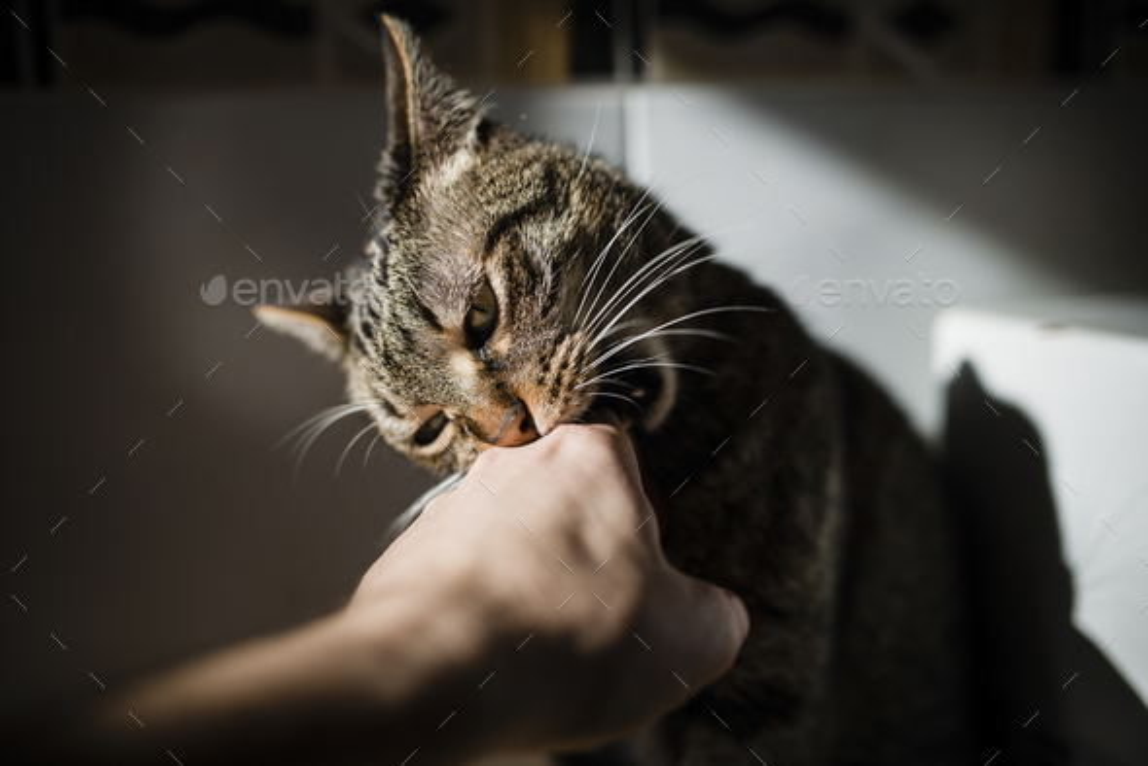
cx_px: 574
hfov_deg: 54.4
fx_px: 1117
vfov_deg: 37.9
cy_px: 383
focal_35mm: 35
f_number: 2
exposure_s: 1/4000
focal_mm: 35
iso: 100
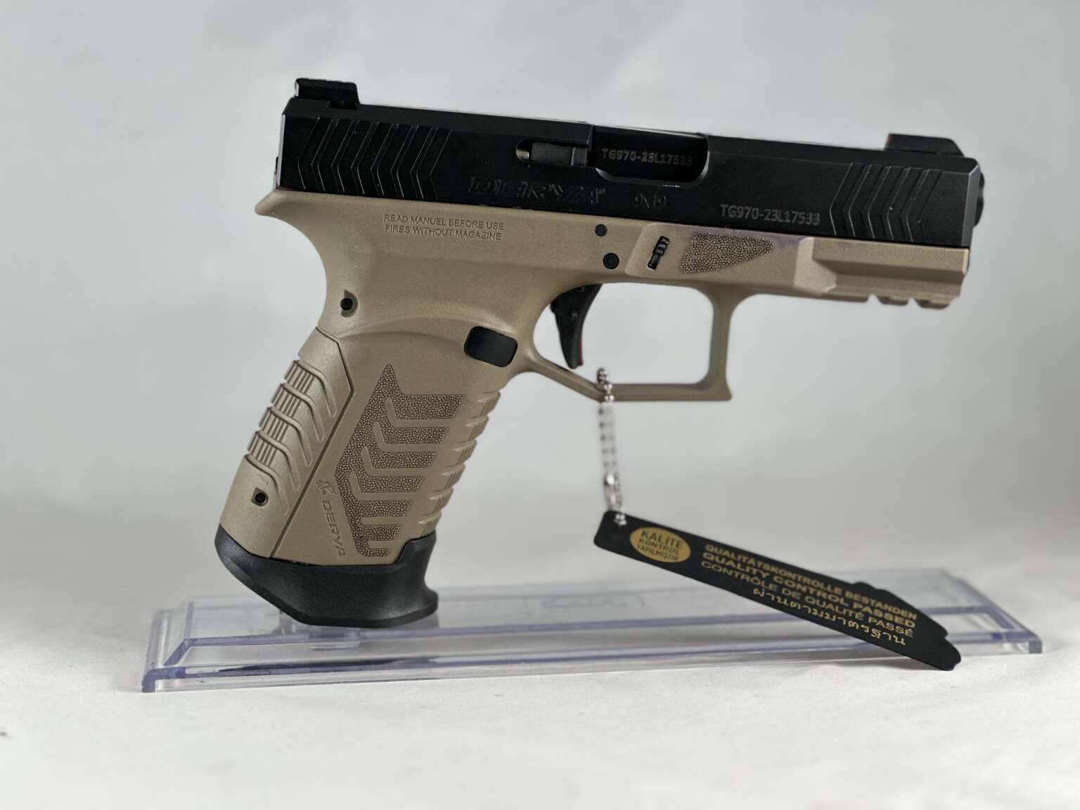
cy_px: 405
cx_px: 540
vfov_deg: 19.1
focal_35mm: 77
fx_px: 2402
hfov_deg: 25.3
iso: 160
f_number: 2.8
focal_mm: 9
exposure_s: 1/60
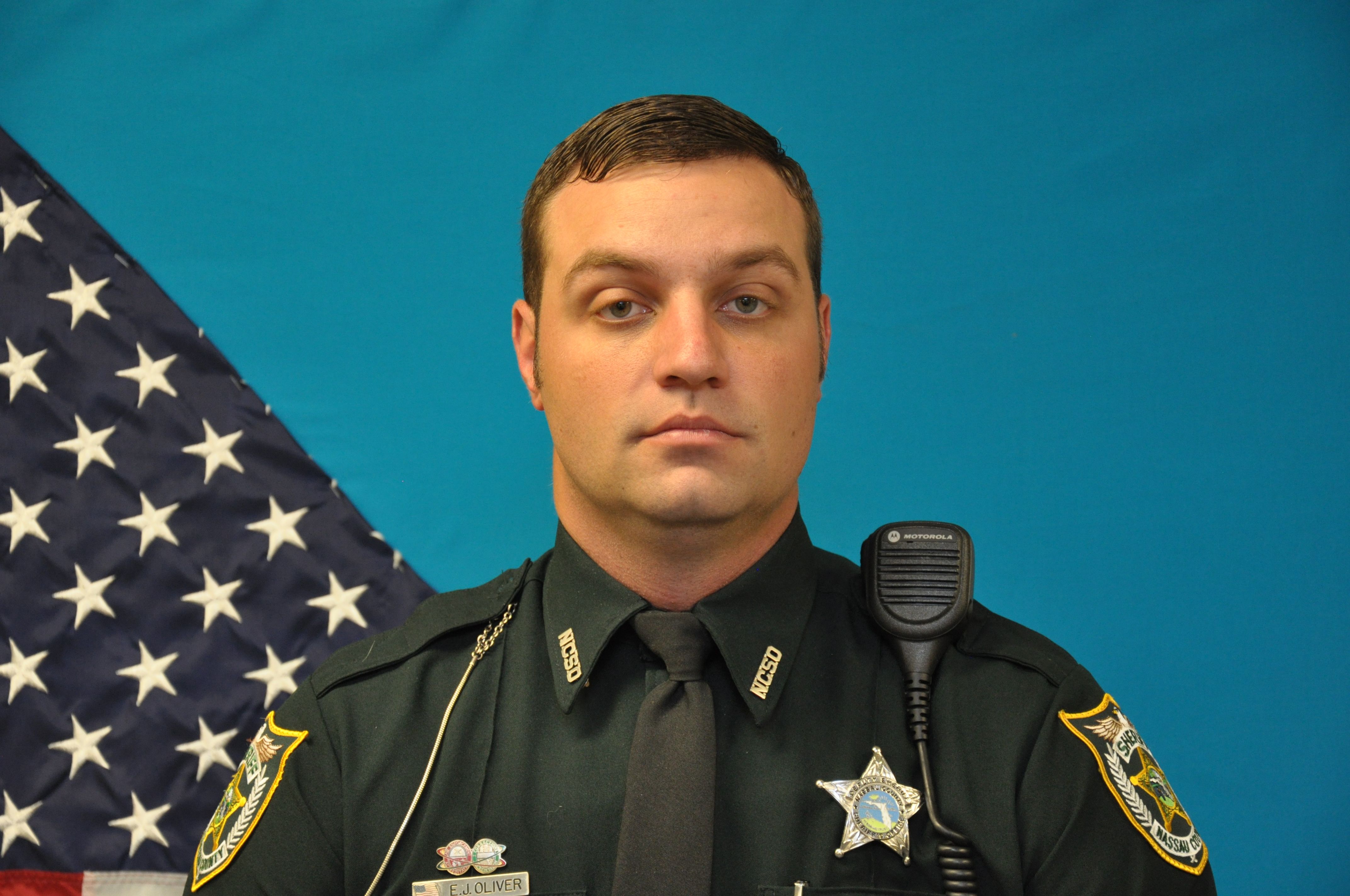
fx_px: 4214
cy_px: 448
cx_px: 675
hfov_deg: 18.2
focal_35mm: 112
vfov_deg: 12.1
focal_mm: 75
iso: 800
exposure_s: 1/30
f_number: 5.3
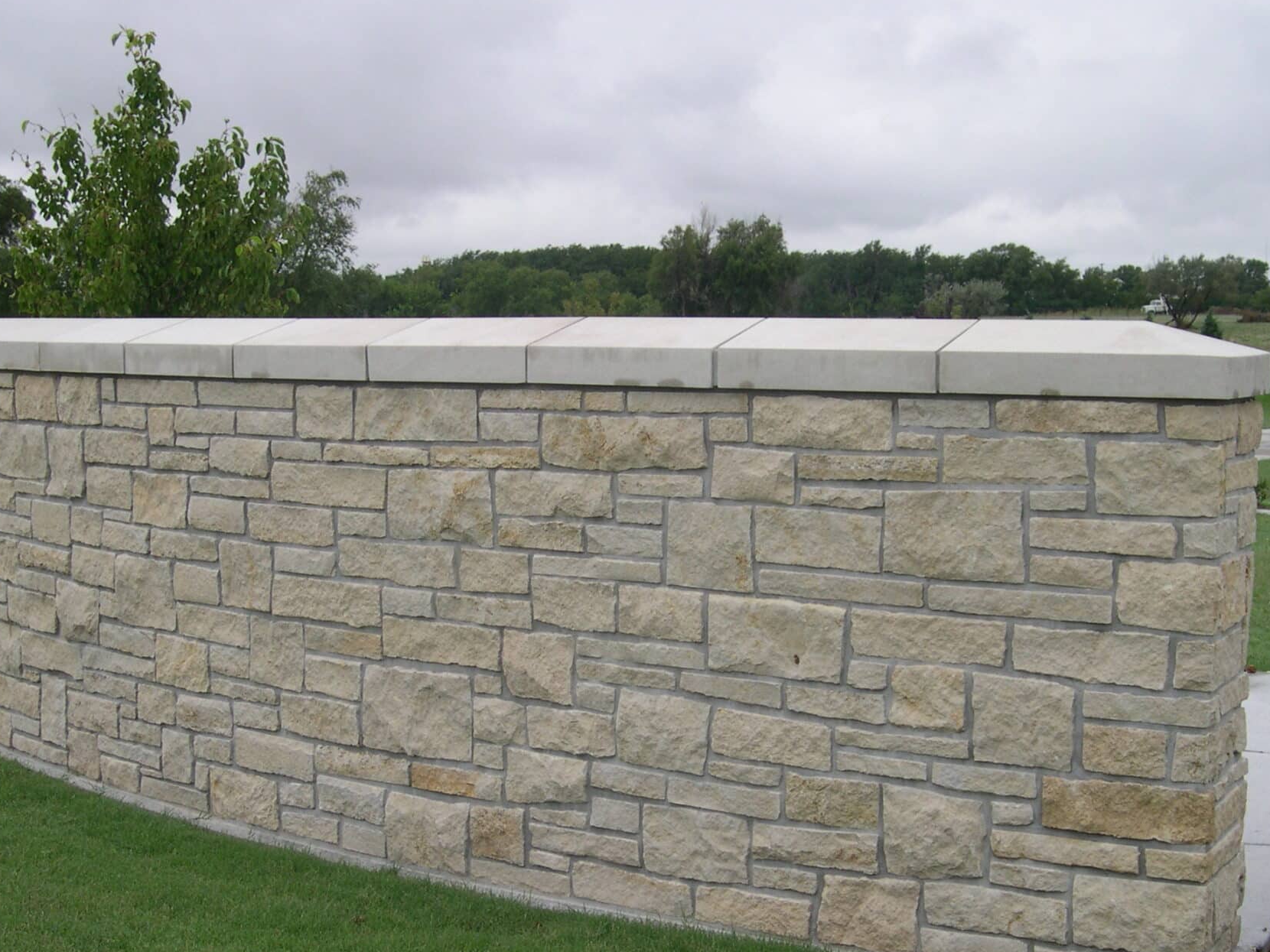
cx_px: 589
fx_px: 2128
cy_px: 567
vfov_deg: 25.2
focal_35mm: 58
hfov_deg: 33.2
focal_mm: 10.1
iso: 100
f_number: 3.1
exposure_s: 1/616
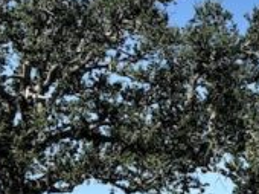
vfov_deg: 9.4
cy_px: 174
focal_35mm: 157
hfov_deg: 10.9
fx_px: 1173
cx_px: 593
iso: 50
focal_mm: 5.96
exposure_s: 1/3937
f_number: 1.6
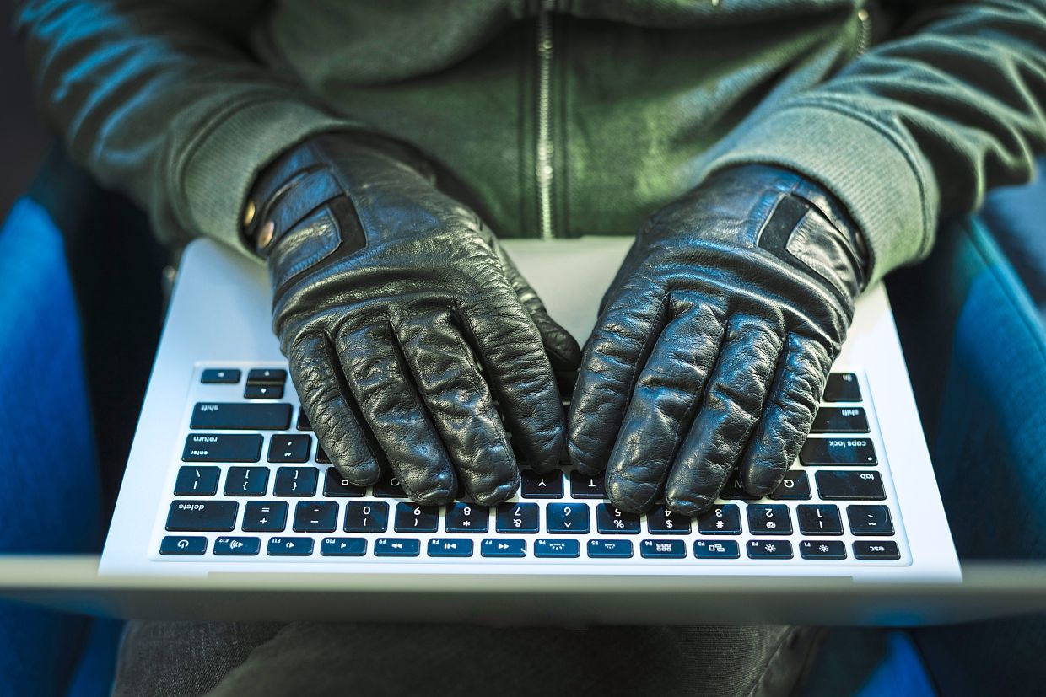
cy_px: 348
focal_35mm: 50
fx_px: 1453
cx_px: 523
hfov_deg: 39.6
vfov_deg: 27.0
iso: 100
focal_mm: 50
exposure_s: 1/60
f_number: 3.2
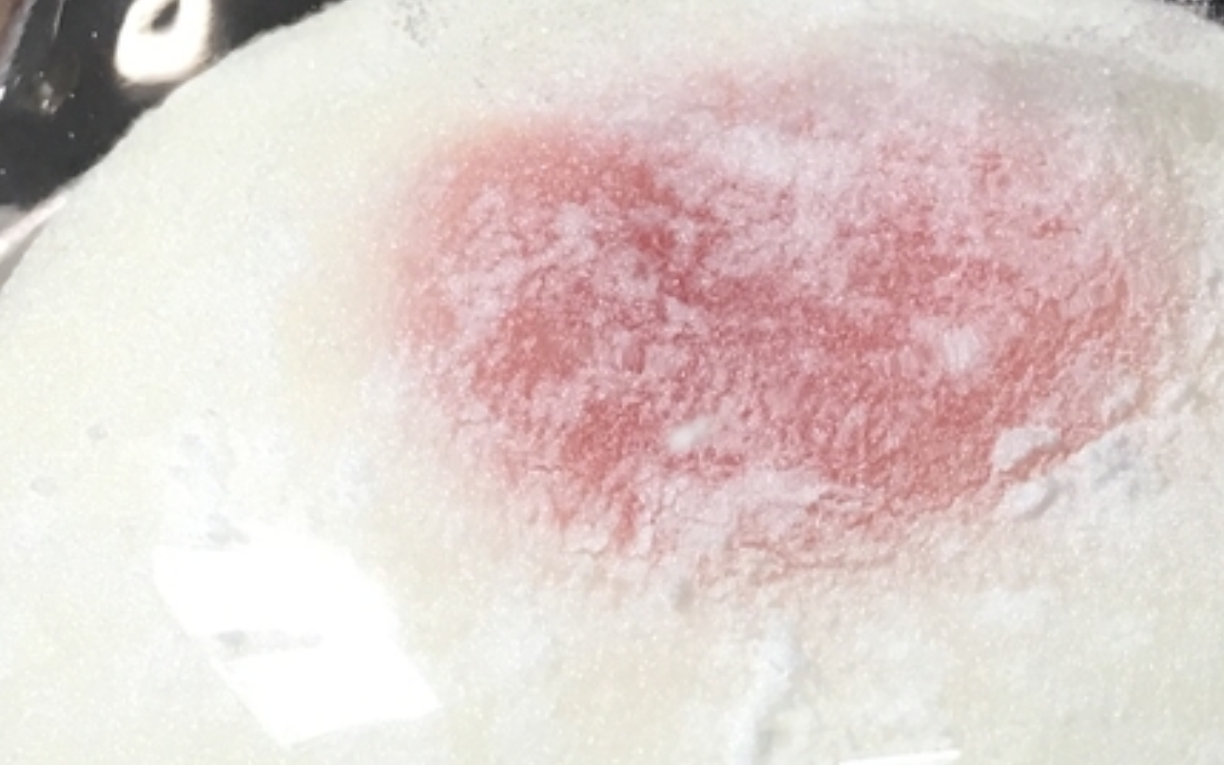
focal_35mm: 86
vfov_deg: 14.9
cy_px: 776
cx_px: 842
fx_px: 2868
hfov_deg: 23.9
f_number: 2.2
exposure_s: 1/30
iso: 40
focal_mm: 4.15
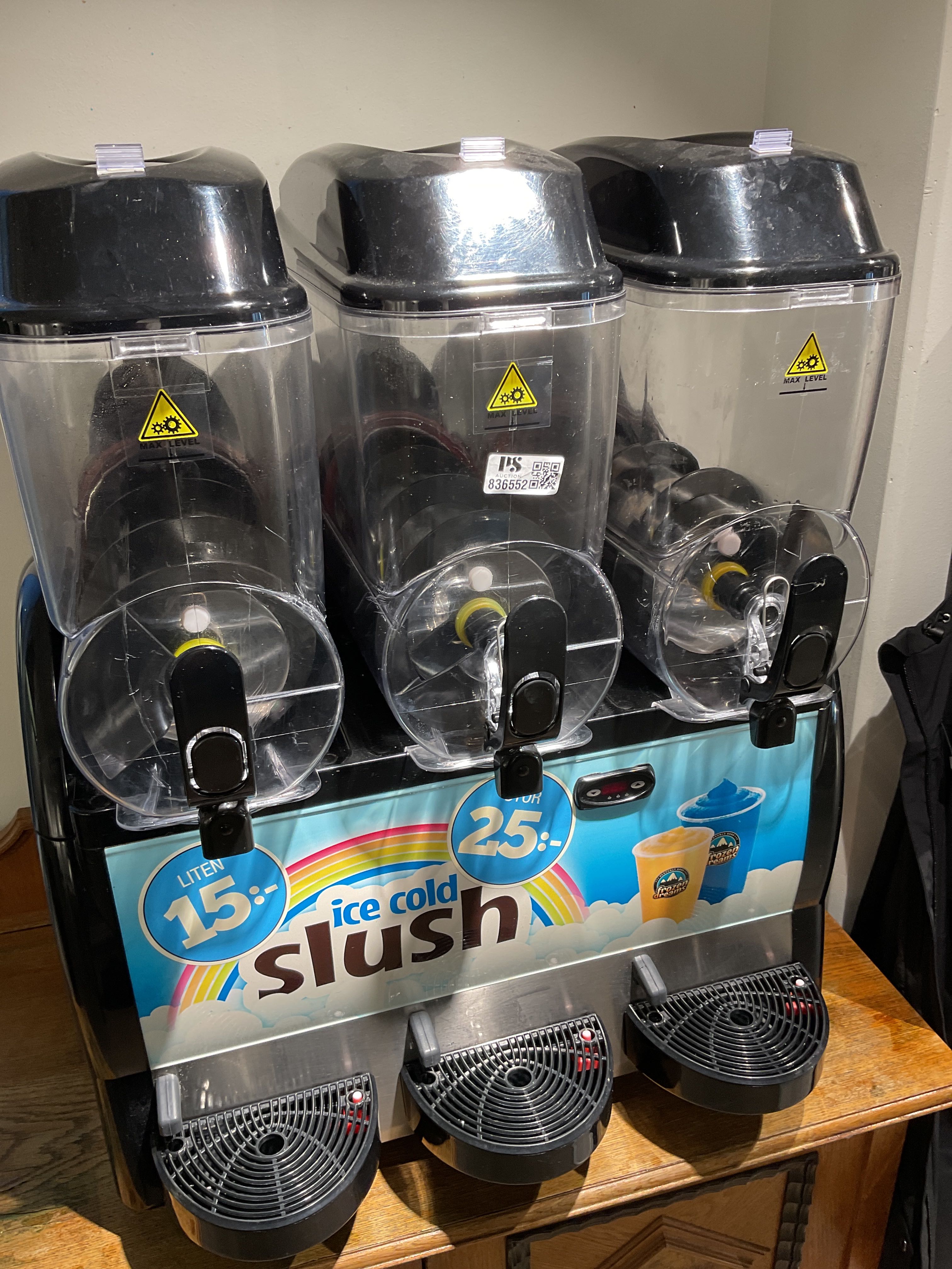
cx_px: 476
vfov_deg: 61.7
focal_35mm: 29
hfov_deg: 48.2
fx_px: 1063
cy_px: 634
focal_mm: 3
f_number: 1.8
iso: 40
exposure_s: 1/50
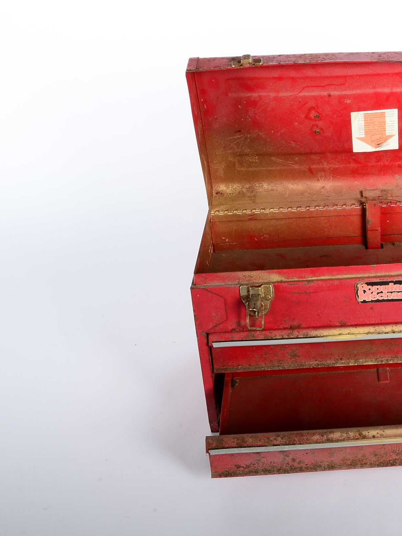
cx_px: 390
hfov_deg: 25.5
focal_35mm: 55
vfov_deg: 35.1
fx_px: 847
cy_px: 267
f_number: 22
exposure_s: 1/200
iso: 200
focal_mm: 25
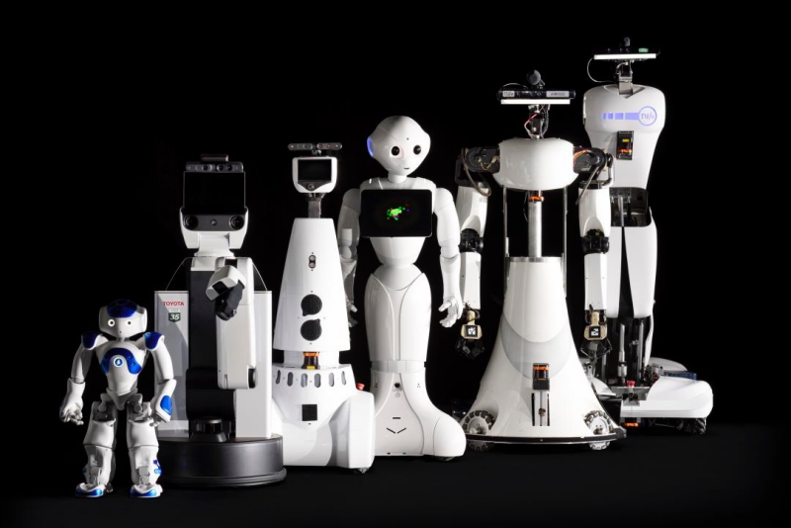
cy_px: 264
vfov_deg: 16.1
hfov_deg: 23.9
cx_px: 396
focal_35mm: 85
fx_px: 1868
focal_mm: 85
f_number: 11
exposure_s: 1/200
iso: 125
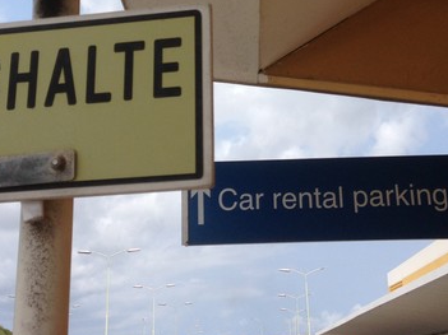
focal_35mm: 69
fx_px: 893
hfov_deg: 28.2
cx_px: 214
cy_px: 27
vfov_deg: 20.8
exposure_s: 1/1869
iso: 50
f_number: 2.4
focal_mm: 4.12
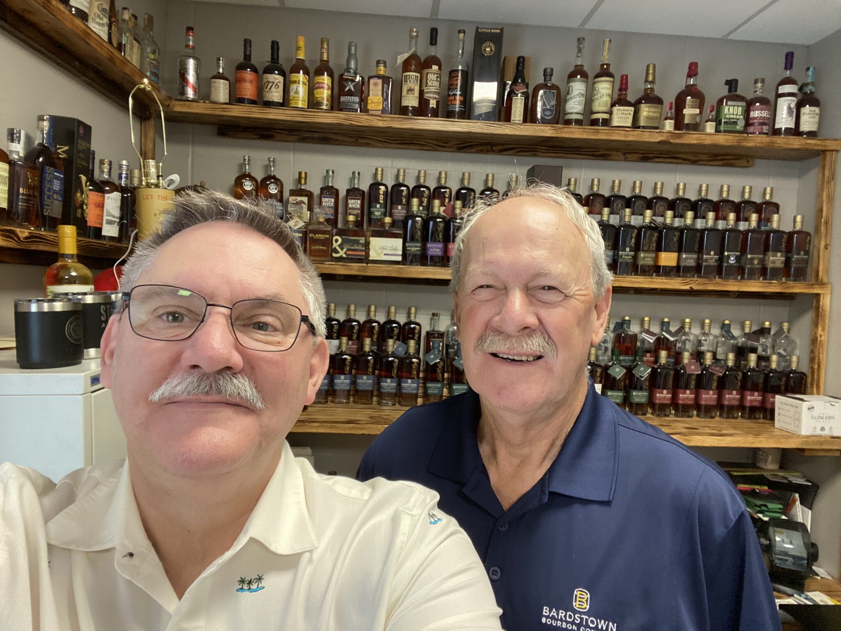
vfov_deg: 58.9
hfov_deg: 73.9
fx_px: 559
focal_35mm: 23
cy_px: 316
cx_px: 420
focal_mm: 2.71
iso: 250
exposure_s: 1/60
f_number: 2.2
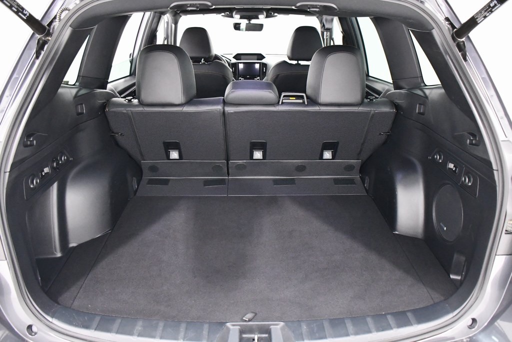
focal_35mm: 27
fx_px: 384
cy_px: 171
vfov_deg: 47.9
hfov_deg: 67.4
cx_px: 256
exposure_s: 1/60
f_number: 3.5
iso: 7200
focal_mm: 18
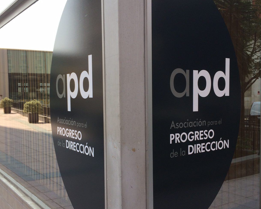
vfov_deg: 39.1
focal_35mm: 38
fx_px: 294
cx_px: 131
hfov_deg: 47.9
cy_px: 116
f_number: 2.2
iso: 32
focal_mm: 4.15
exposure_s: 1/684
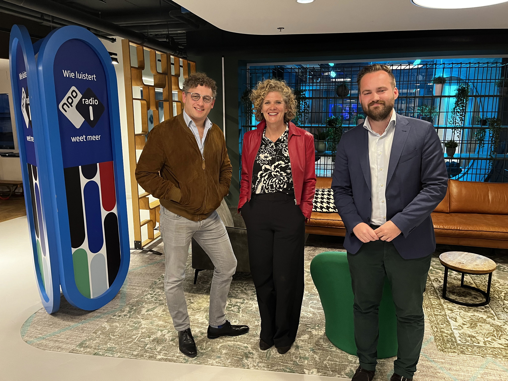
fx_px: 382
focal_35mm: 26
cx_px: 254
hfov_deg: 67.3
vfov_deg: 53.1
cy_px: 190
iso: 320
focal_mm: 5.1
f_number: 1.6
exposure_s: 1/50
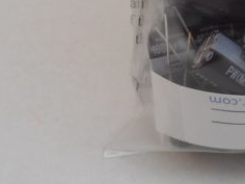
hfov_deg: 8.8
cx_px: 319
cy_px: -196
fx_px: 1564
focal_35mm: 221
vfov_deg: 6.5
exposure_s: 1/30
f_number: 4.9
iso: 100
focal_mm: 9.1
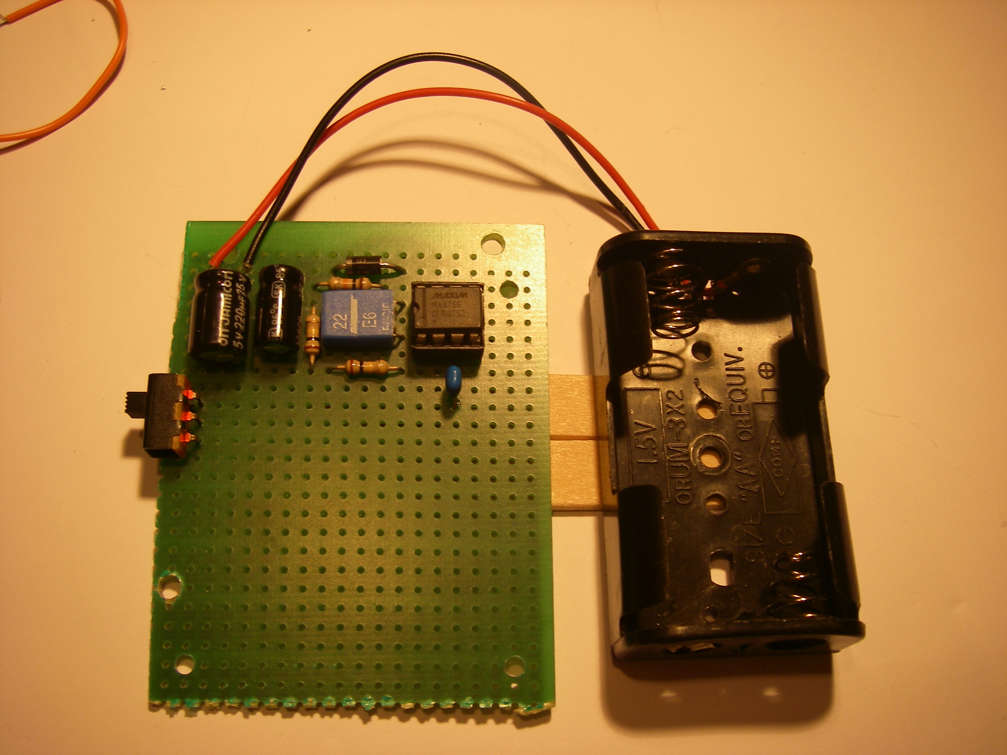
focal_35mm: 38
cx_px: 504
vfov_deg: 37.7
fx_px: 1105
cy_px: 378
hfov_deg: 49.0
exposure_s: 1/60
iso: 64
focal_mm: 6.3
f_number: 3.3
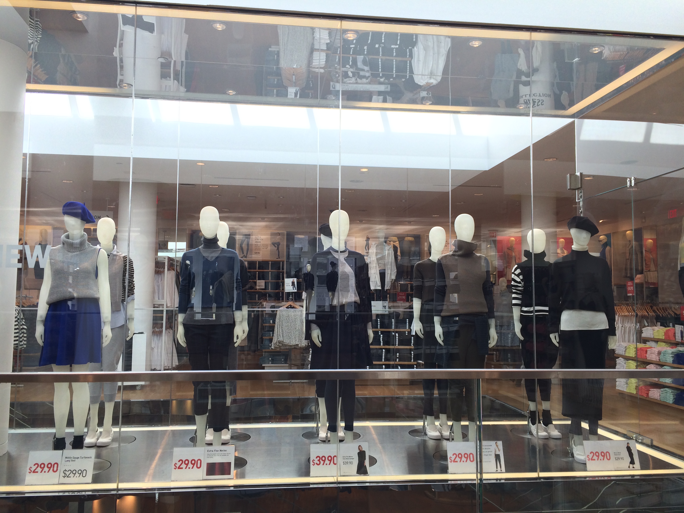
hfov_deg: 61.7
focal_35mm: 29
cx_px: 342
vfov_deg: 48.2
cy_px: 256
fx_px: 573
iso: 32
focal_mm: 4.15
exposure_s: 1/277
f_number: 2.2
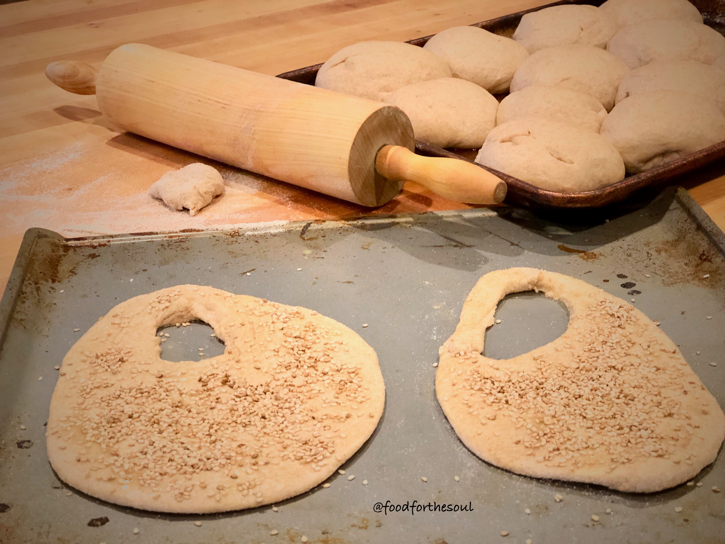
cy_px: 272
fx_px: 1194
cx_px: 362
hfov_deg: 33.8
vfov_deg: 25.7
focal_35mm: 57
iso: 250
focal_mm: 6.6
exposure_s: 1/30
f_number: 2.8
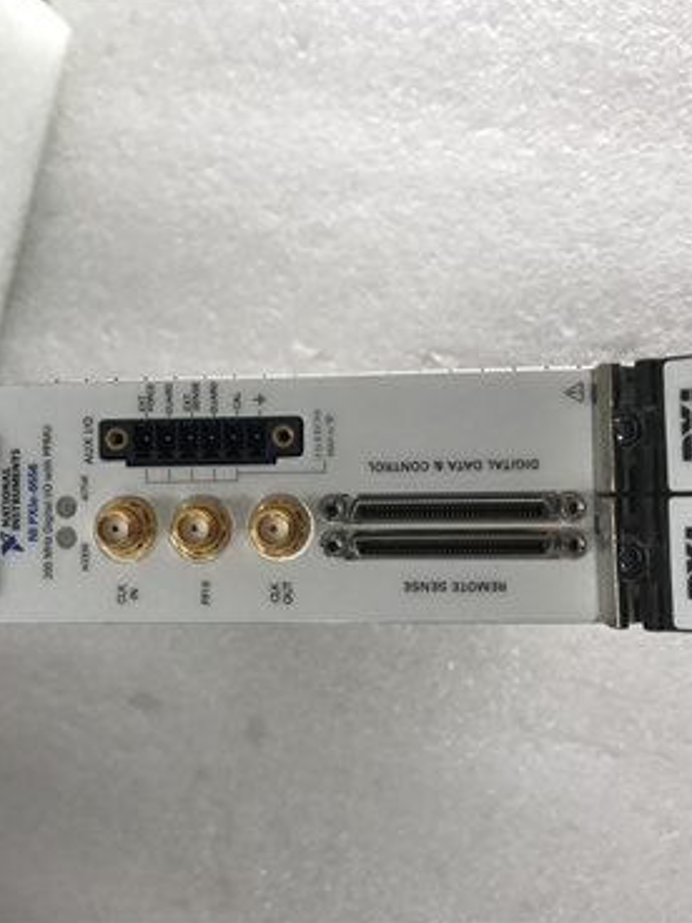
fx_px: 1013
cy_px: 458
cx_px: 283
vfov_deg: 49.0
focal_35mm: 38
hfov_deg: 37.6
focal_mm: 3.99
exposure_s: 1/100
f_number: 1.8
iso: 32
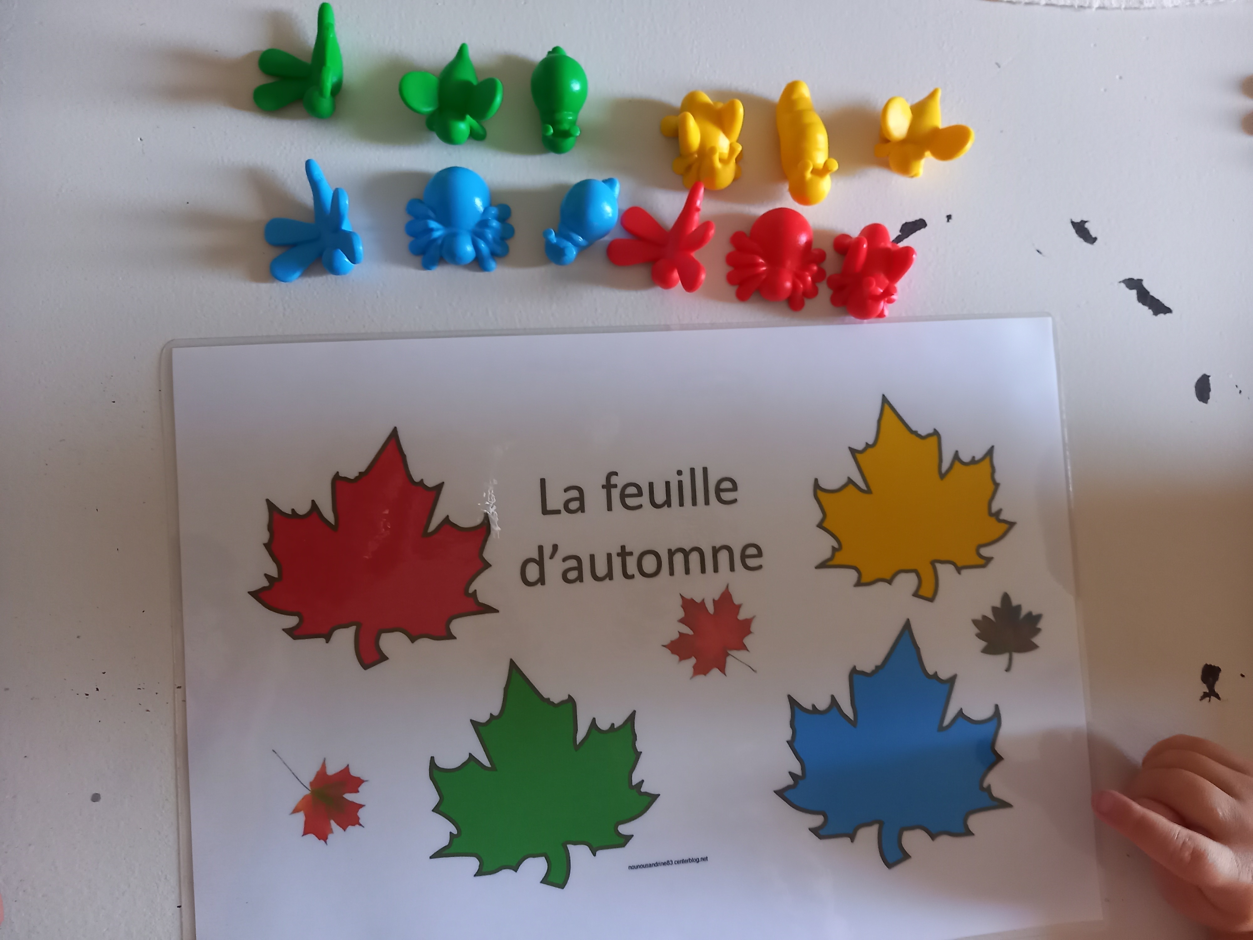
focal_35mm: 25
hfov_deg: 69.4
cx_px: 626
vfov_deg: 54.9
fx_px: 905
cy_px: 470
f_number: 1.8
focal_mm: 4.65
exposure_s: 1/33.3
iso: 400
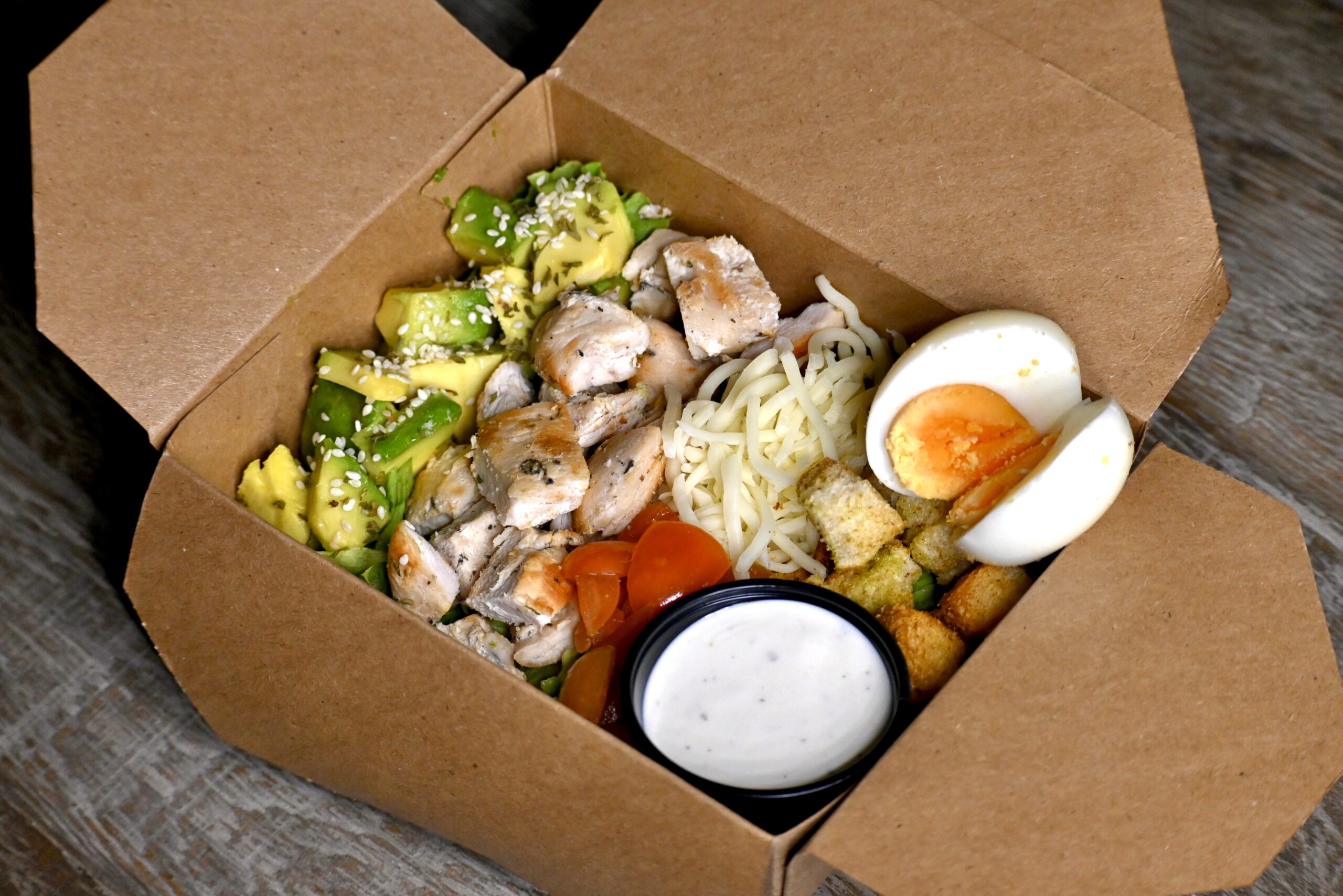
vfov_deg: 15.4
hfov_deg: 23.0
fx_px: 3301
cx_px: 672
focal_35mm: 88
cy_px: 448
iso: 2200
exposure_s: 1/125
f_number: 4.8
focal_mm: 59
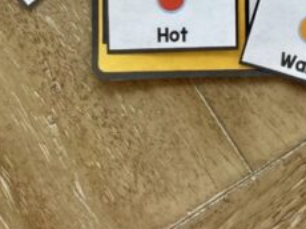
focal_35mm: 87
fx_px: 768
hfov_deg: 21.5
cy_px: -107
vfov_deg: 15.7
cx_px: 323
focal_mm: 4.2
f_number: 1.6
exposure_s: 1/230
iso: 32
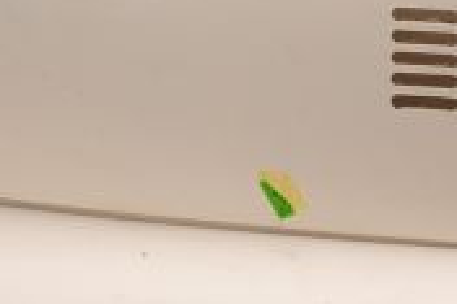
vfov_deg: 7.9
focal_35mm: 170
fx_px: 2156
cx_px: 571
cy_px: -165
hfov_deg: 11.8
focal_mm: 50
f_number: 18
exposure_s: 1/125
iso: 320
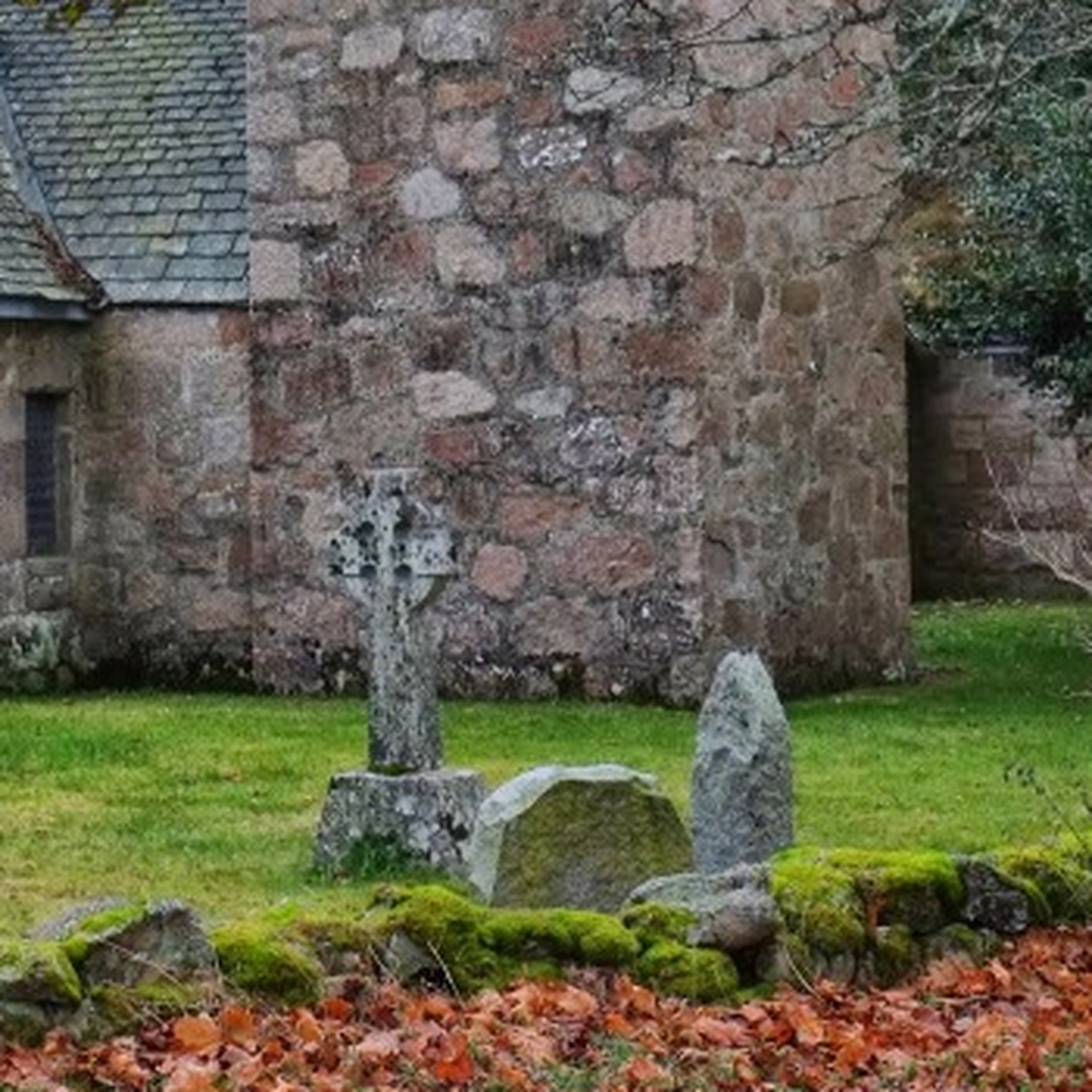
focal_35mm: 107
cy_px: 226
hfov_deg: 15.8
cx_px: -112
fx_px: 3819
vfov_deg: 16.2
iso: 800
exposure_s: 1/340
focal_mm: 28.9
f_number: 5.6
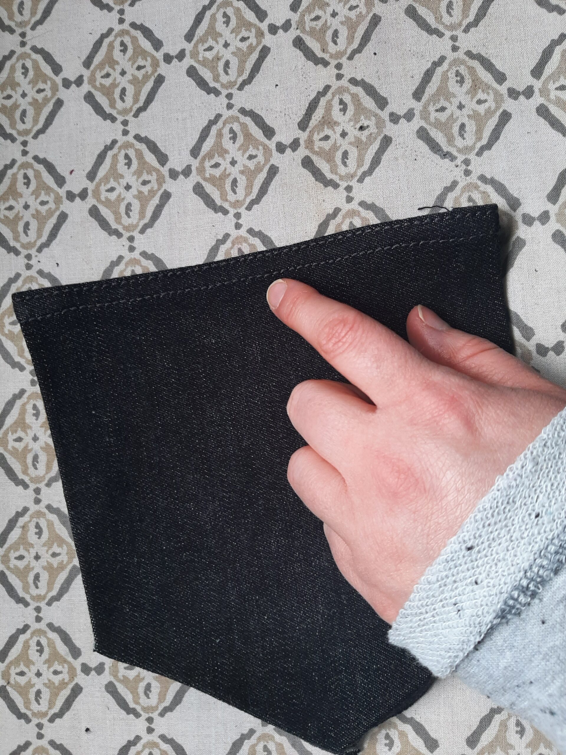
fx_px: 567
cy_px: 378
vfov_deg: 67.3
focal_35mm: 26
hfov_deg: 53.1
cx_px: 283
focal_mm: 3.93
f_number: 1.7
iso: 80
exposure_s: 1/60
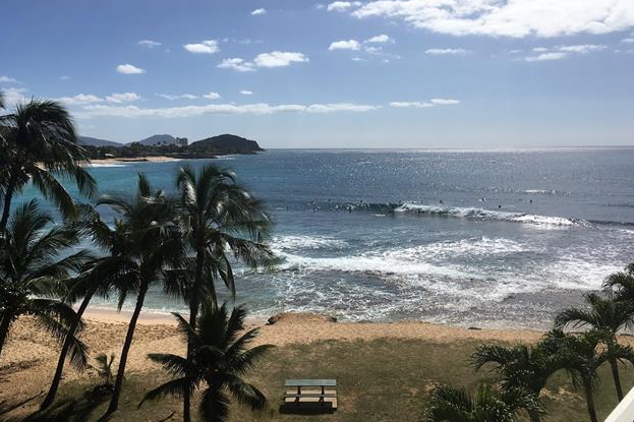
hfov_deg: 60.3
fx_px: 546
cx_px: 319
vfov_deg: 42.3
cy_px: 190
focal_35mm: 31
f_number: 2.2
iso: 25
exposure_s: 1/5128
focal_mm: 4.15
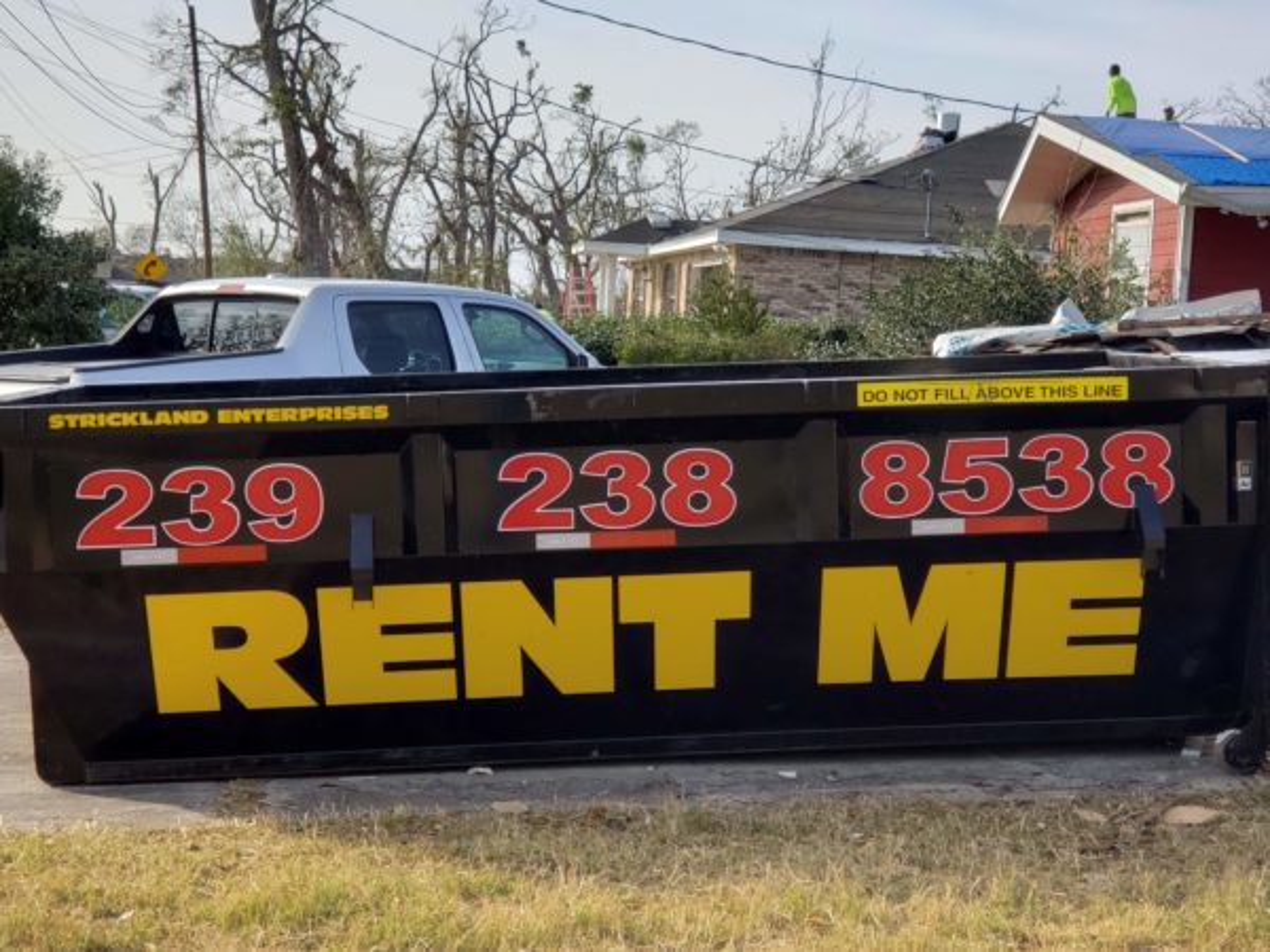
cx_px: 635
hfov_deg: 36.8
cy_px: 476
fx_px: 1908
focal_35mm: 52
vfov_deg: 28.0
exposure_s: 1/606
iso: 32
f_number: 2.4
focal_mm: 6
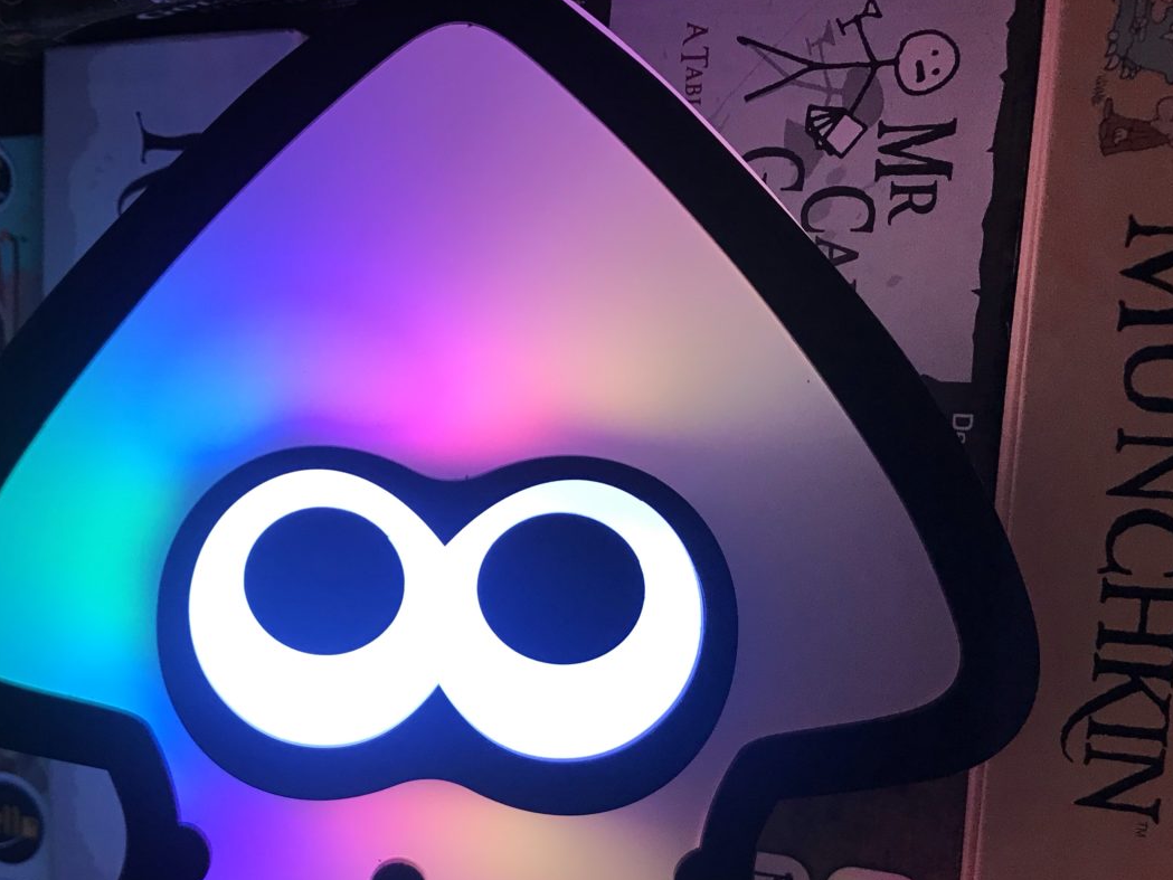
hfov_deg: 44.8
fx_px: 1389
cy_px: 580
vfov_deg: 34.8
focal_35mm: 41
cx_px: 354
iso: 25
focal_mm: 3.99
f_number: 1.8
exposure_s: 1/33
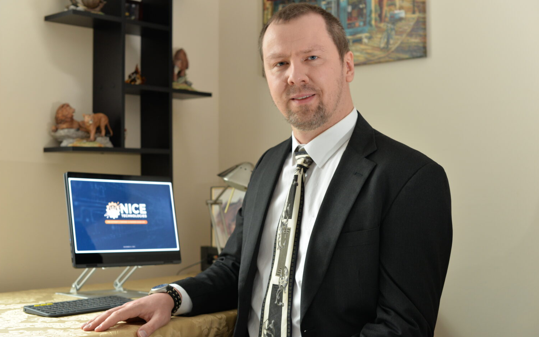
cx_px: 270
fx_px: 764
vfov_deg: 24.9
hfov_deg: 38.9
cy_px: 169
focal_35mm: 52
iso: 800
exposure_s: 1/60
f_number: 4
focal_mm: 50
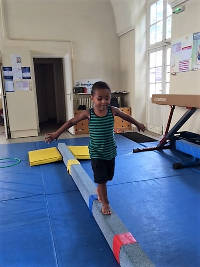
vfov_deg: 61.7
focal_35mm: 29
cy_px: 134
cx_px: 100
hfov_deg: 48.2
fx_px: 223
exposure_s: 1/33
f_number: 2.2
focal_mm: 4.15
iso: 64
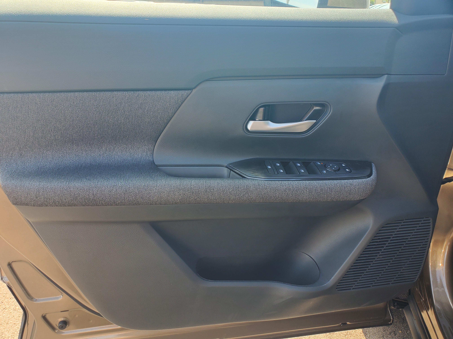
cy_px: 170
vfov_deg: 53.1
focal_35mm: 26
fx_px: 340
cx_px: 226
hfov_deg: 67.3
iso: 50
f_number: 2.4
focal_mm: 4.3
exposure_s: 1/143
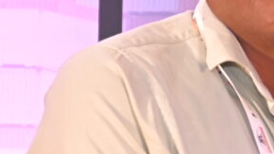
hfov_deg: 6.1
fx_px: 2310
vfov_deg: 3.8
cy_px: 294
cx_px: 931
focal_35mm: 318
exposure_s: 1/125
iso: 1600
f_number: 5
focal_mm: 43
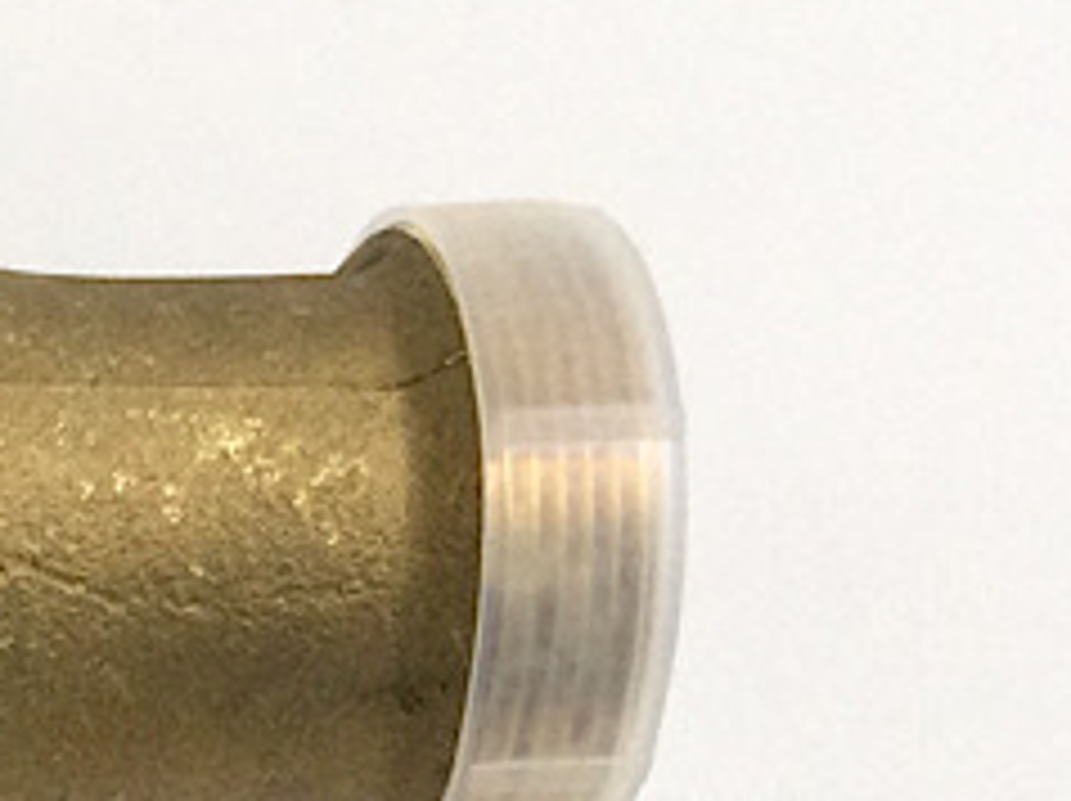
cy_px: 1332
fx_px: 4791
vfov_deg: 9.2
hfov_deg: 11.3
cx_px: -1204
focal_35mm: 155
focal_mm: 3.3
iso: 50
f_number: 2.4
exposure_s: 1/100
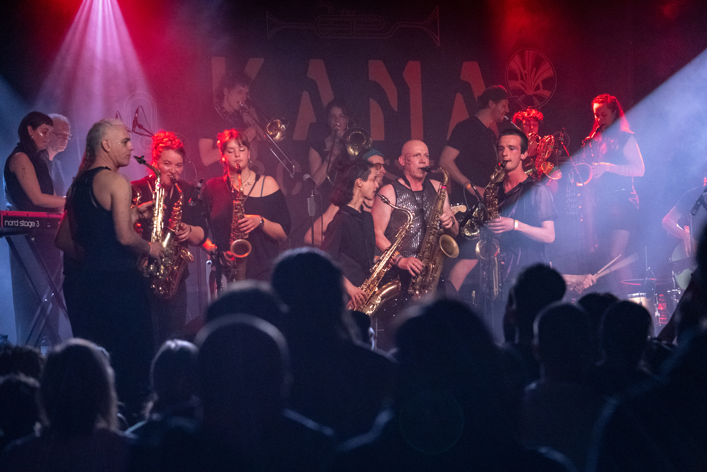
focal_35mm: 120
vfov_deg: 11.4
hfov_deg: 17.1
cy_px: 236
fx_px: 2356
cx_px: 354
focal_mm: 120
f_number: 4
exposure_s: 1/200
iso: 6400
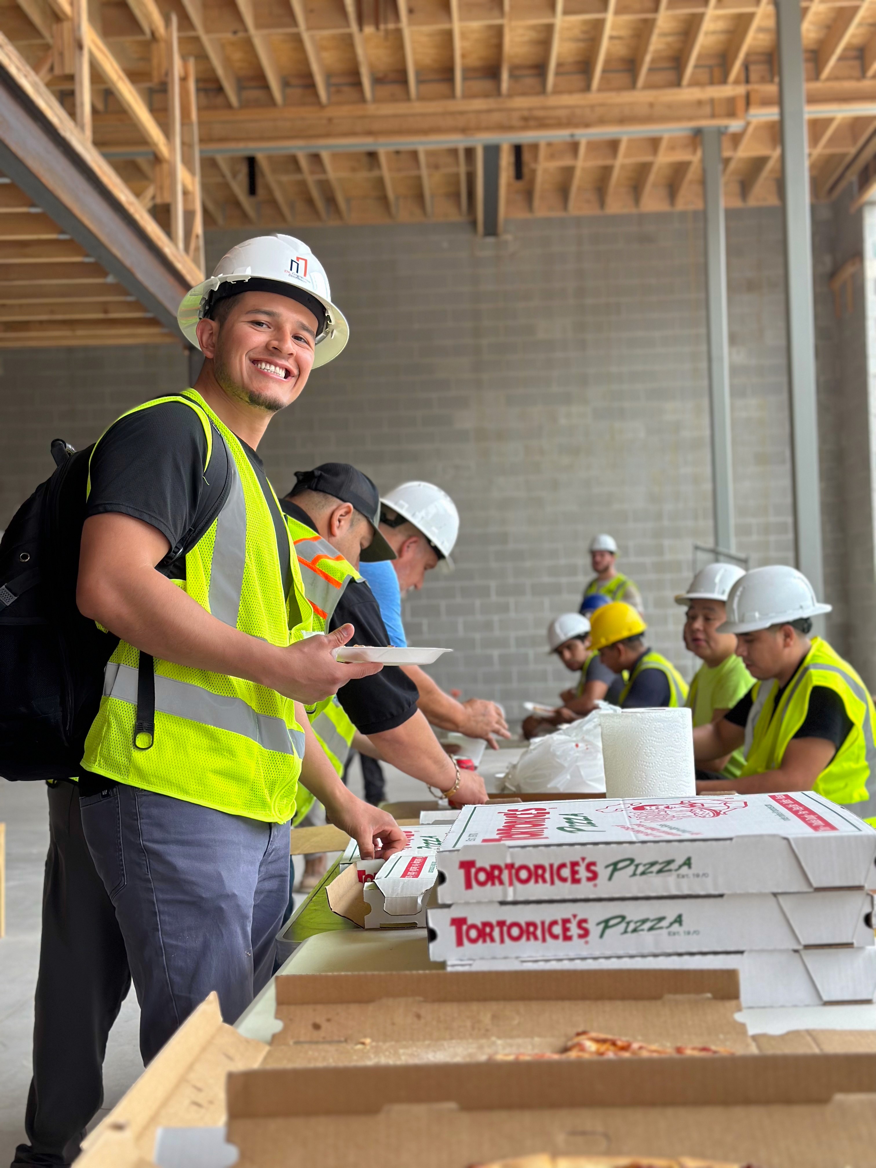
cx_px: 438
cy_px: 584
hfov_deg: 30.3
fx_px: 1620
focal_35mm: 48
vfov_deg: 39.7
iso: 80
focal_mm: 6.86
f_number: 1.8
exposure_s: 1/300
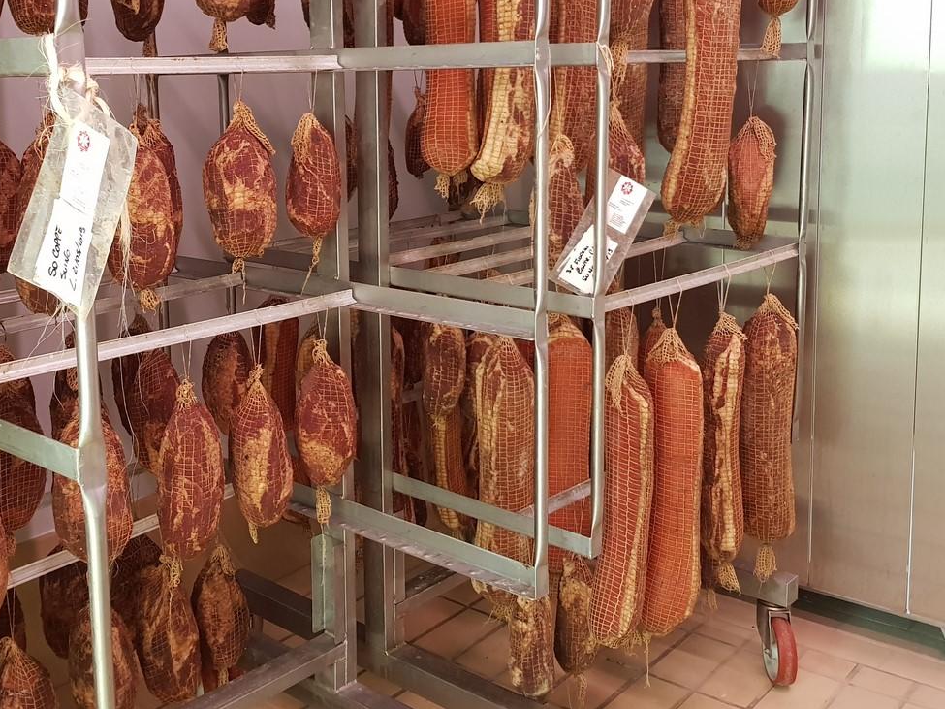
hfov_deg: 46.4
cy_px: 247
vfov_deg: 35.7
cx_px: 355
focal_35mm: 40
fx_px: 1092
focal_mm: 4.2
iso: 250
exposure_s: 1/33
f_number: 1.7
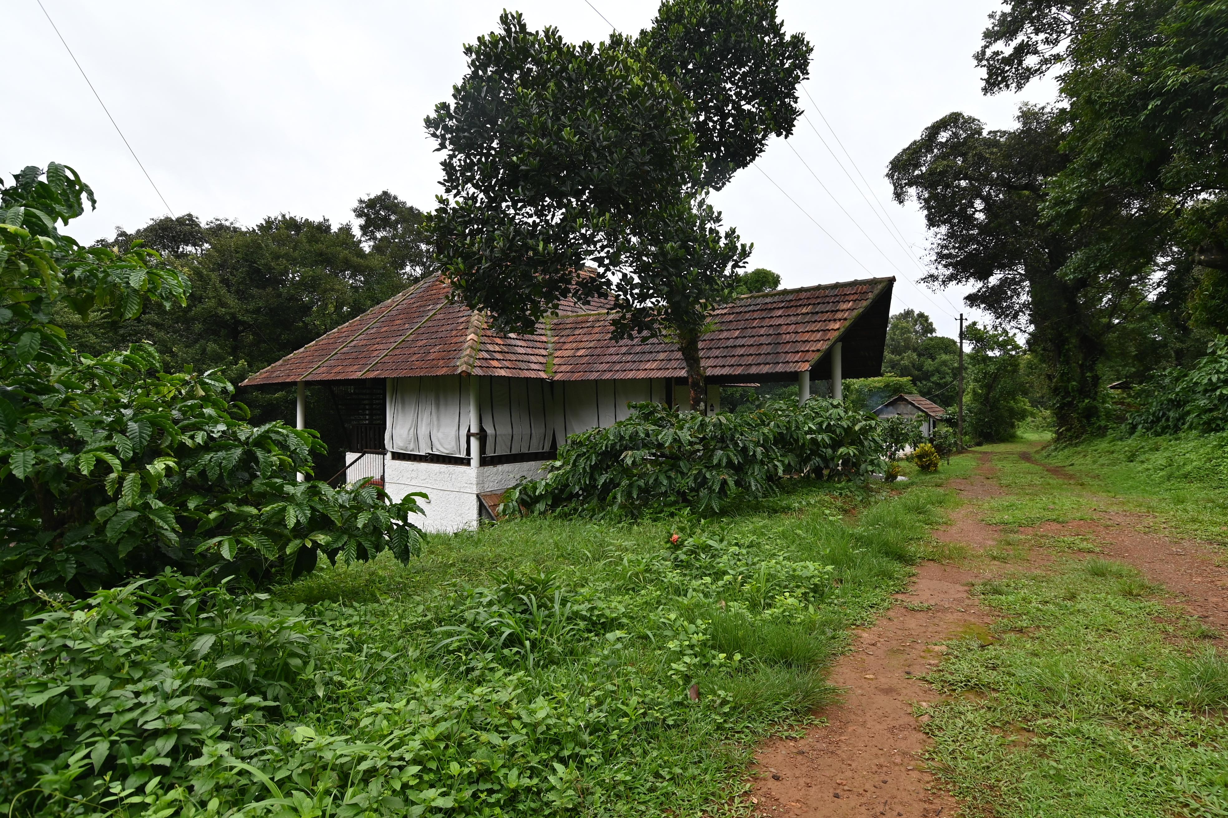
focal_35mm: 18
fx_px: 614
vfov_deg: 67.4
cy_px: 409
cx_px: 614
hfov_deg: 90.0
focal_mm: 12
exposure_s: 1/250
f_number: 5.6
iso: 140
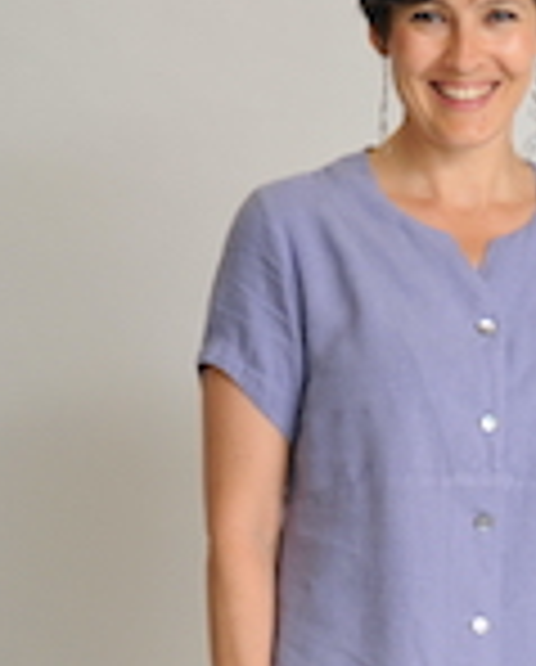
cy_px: 781
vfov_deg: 11.1
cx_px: 459
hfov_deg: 9.0
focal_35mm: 171
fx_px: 3380
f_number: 5.6
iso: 250
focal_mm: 40
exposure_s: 1/160
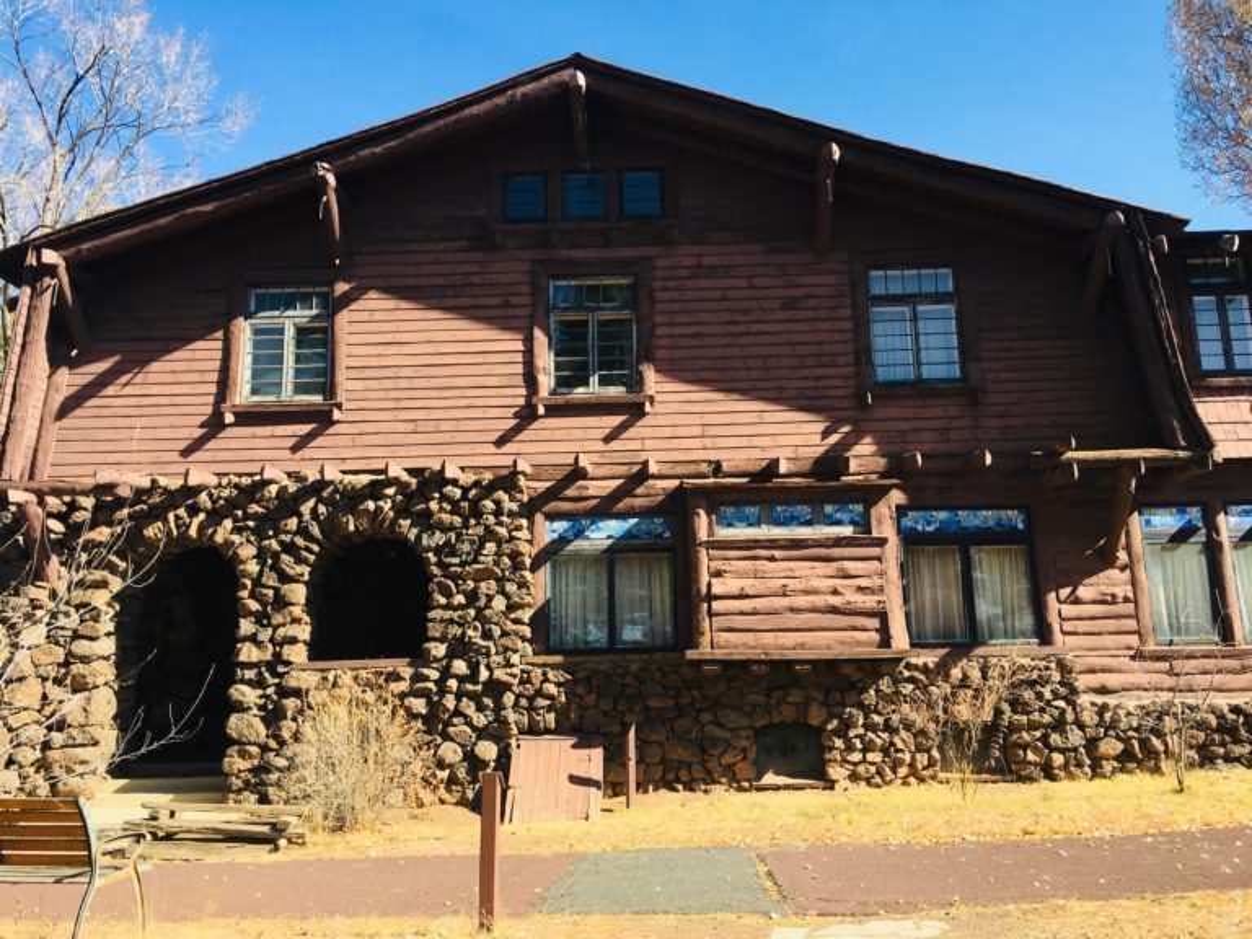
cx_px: 626
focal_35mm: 29
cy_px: 470
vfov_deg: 48.2
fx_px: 1049
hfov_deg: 61.7
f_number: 2.2
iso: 25
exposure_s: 1/718
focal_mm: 4.15
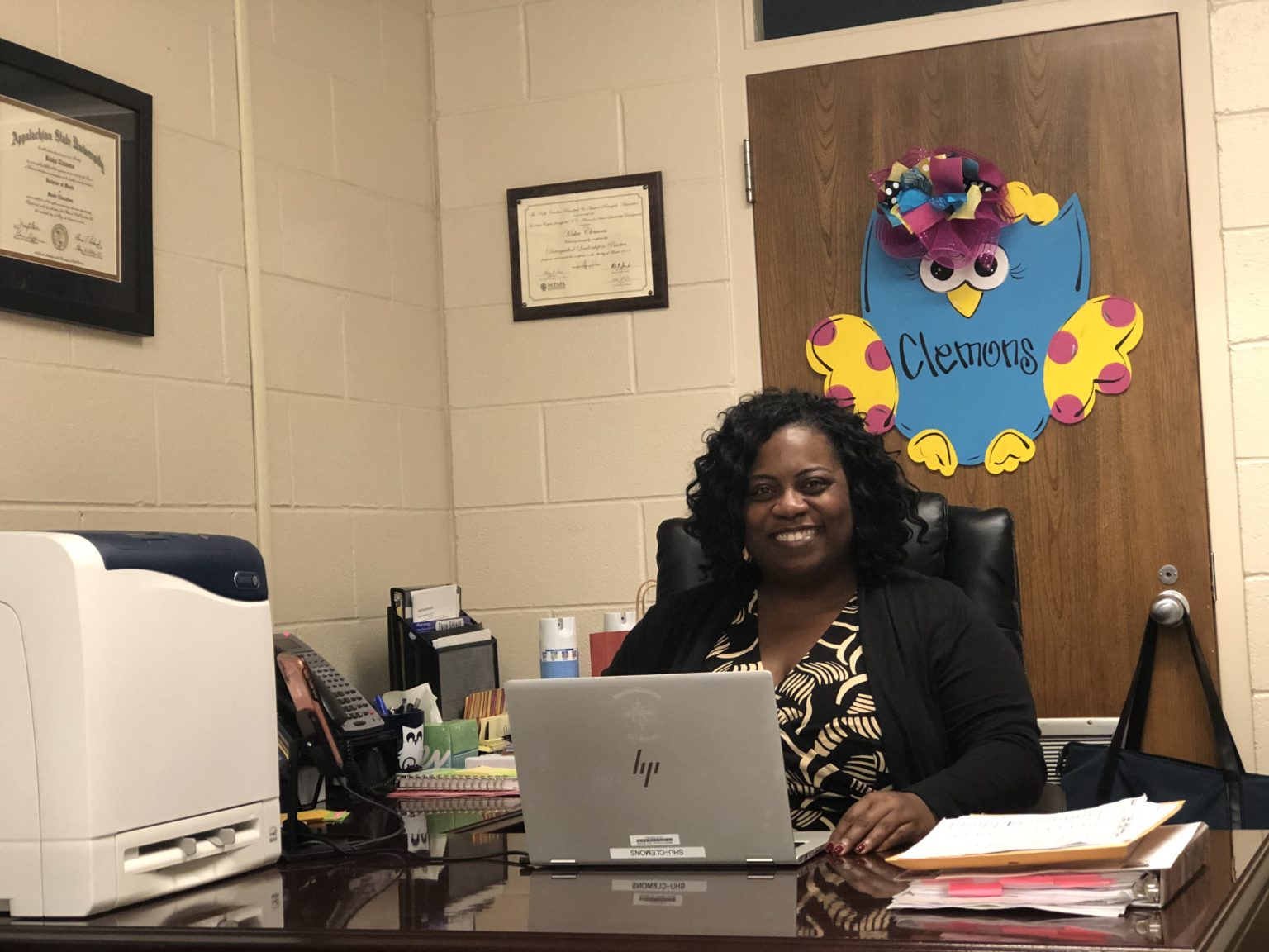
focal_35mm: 57
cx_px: 634
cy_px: 476
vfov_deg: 25.7
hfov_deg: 33.8
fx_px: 2090
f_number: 2.8
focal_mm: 6.6
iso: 320
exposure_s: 1/30
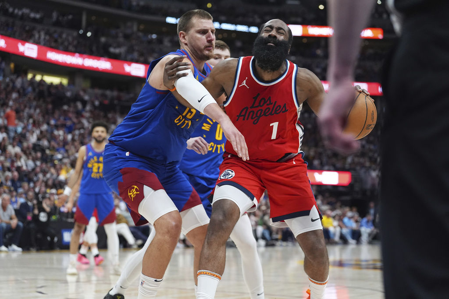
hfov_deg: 28.8
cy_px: 150
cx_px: 224
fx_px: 873
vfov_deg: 19.5
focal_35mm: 70
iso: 4000
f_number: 3.2
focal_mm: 70
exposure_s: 1/1600
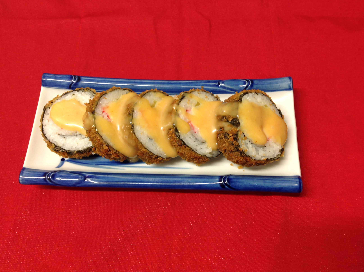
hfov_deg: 52.7
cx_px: 182
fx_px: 367
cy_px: 136
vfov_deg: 40.6
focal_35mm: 35
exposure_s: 1/15
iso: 64
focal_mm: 4.28
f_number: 2.4
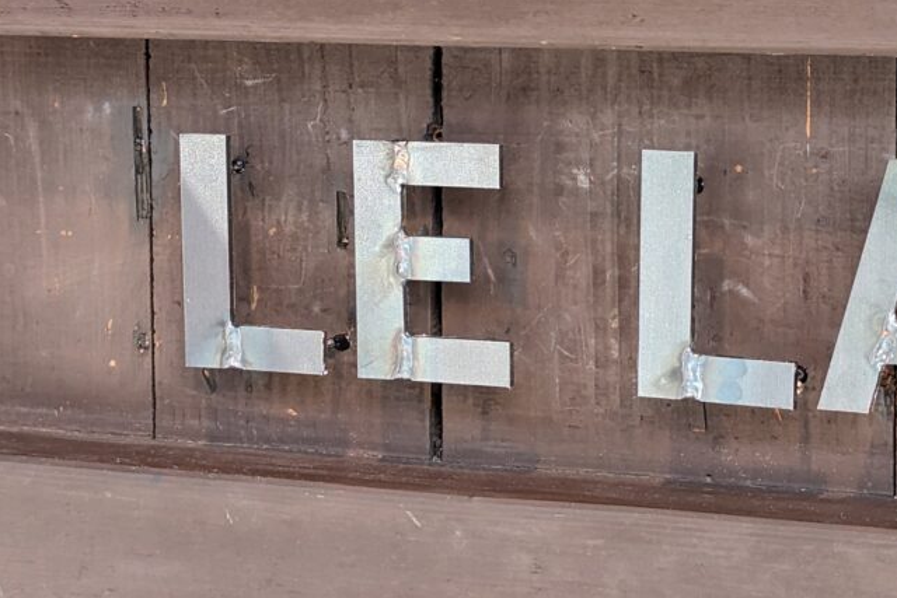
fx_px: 2990
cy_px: 200
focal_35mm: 120
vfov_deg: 11.4
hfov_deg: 17.0
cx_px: 671
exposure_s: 1/58.6
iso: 49
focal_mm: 6.81
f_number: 1.85
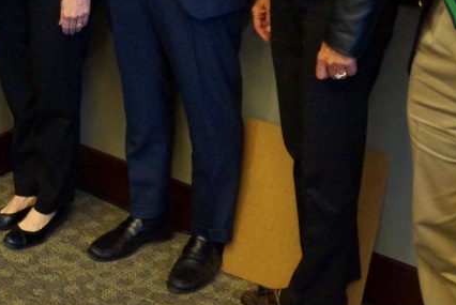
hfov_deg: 25.8
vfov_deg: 17.2
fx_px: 964
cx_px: 50
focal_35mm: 76
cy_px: -62
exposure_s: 1/125
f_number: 3.5
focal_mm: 18
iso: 1600
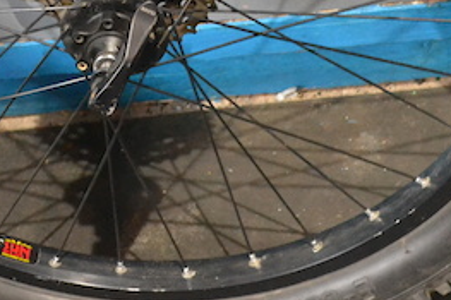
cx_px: 63
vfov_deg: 9.2
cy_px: -92
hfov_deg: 14.0
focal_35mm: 146
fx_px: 1828
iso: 3200
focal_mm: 32
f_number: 7.1
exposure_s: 1/25
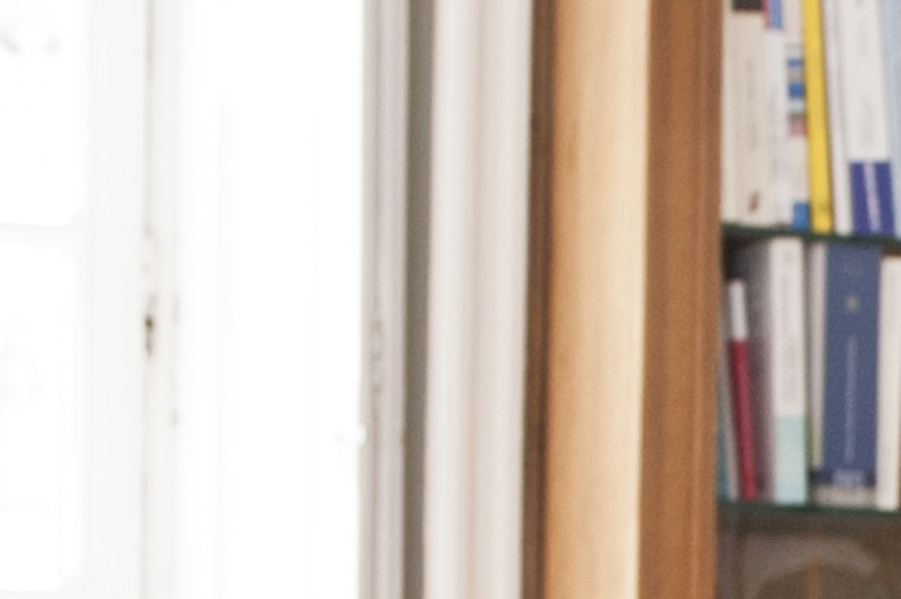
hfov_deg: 8.0
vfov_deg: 5.5
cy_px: 789
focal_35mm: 248
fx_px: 6201
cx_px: 1607
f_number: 5.6
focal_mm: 32
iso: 500
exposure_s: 1/125
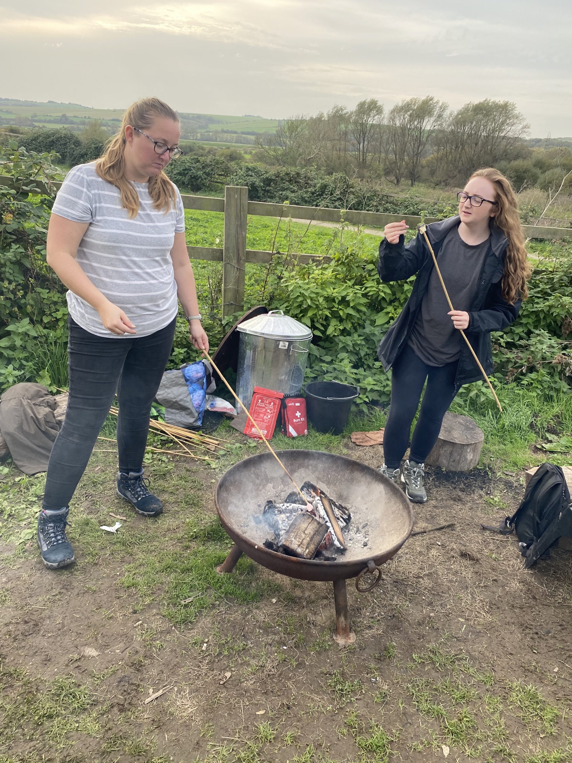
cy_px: 382
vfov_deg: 67.3
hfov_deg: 53.1
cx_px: 286
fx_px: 573
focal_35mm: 26
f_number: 1.8
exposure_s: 1/401
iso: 32
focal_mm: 4.25
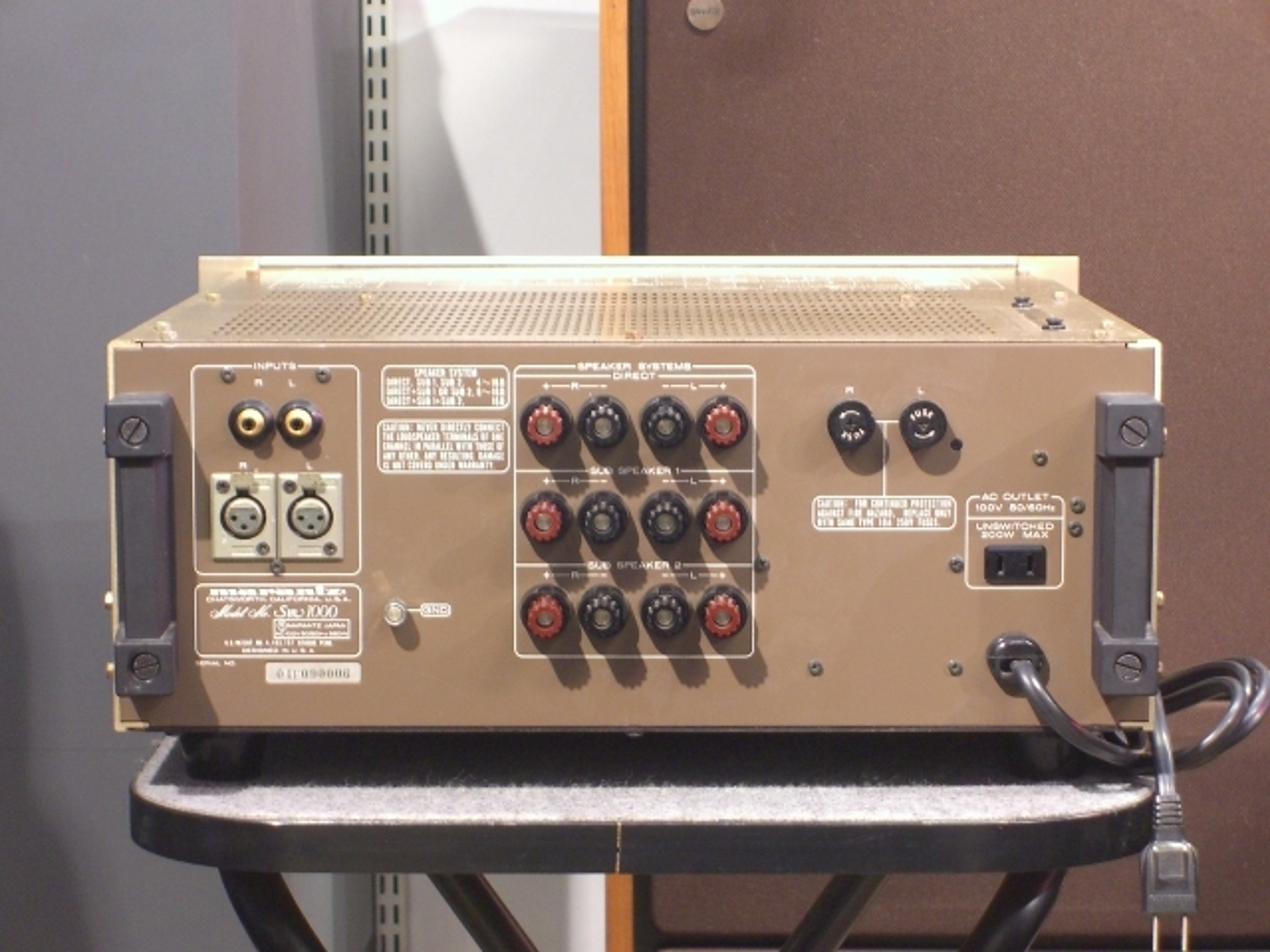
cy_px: 476
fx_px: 4182
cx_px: 635
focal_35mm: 114
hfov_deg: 17.3
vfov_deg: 13.0
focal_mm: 23.7
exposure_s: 1/4
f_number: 5.1
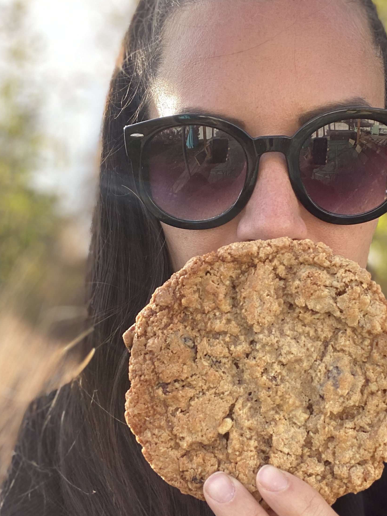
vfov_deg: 44.8
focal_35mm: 42
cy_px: 273
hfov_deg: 34.1
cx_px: 250
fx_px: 626
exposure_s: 1/122
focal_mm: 2.71
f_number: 2.2
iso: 25
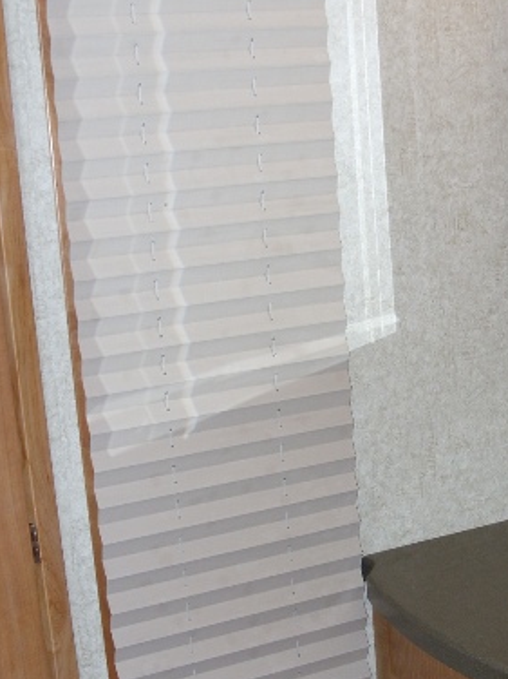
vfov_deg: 27.3
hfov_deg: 20.4
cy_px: 444
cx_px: 428
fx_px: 1390
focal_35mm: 71
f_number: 2.8
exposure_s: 1/30
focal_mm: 6.3
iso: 50
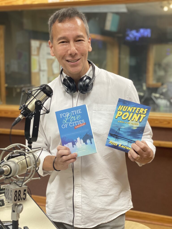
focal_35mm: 52
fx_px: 345
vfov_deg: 36.8
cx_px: 86
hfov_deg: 28.0
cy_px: 114
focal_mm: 6
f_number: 2
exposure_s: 1/60
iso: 125
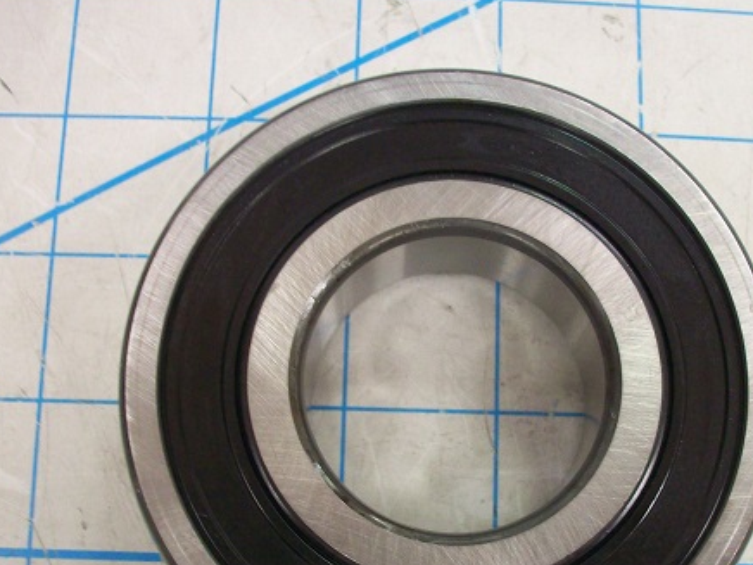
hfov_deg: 34.8
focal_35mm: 55
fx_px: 1196
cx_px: 454
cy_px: 404
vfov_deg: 26.3
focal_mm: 6.2
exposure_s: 1/21
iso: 160
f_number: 2.8
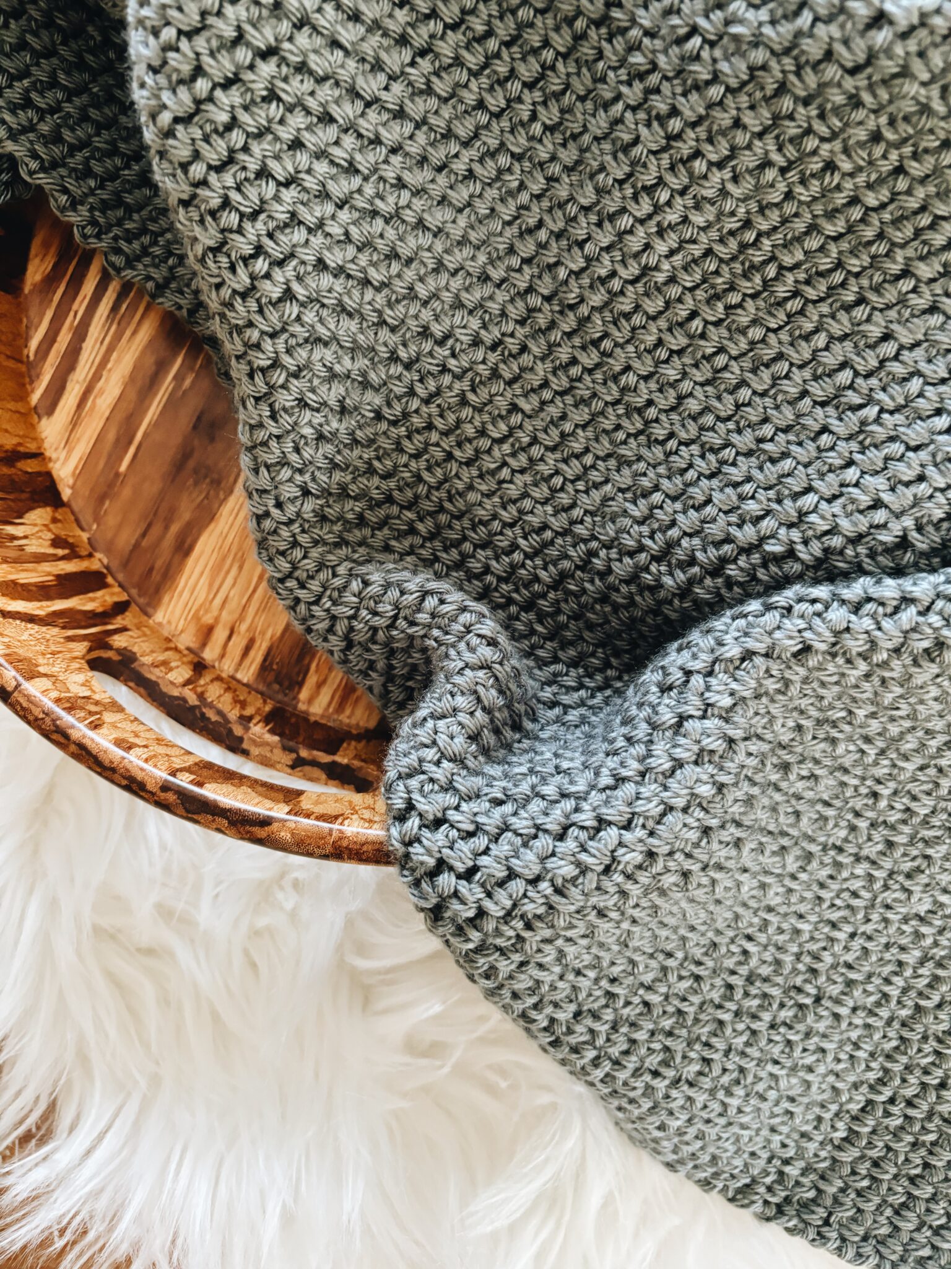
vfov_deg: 67.3
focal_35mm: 26
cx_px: 476
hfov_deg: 53.1
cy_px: 634
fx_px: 952
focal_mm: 5.96
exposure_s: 1/40
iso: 400
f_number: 1.6
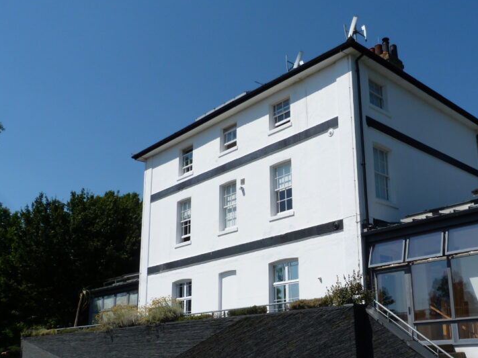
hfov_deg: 50.1
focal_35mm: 36
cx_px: 331
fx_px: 497
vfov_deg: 39.4
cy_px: 223
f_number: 5.6
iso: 80
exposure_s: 1/500
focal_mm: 4.5
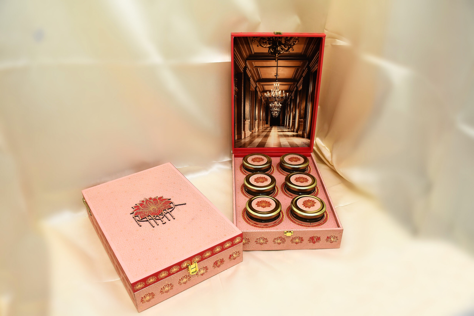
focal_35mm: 27
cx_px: 237
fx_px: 355
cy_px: 158
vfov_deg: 47.9
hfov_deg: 67.4
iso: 400
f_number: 6.3
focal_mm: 18
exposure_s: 1/160
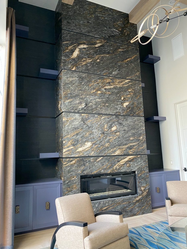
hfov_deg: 53.1
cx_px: 94
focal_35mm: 26
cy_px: 124
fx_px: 187
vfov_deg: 67.3
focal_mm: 4.25
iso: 320
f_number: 1.8
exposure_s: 1/60
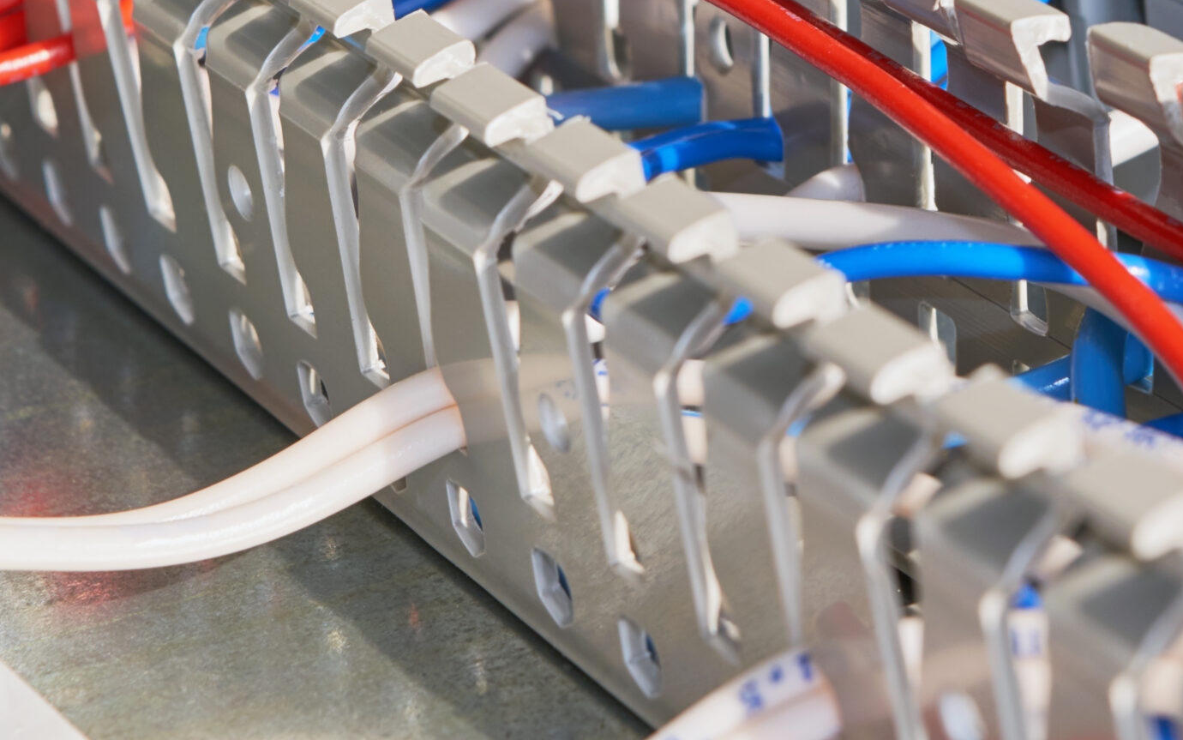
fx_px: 5029
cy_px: 66
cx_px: 912
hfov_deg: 13.4
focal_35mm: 156
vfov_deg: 8.4
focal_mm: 55
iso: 100
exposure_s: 1/50
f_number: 10
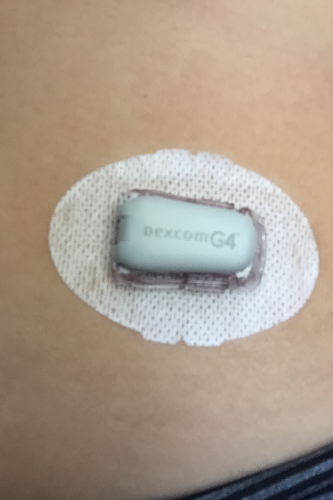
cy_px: 247
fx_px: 458
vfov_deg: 57.2
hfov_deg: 40.0
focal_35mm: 33
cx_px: 174
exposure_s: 1/30
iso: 80
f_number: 2.2
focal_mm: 2.65
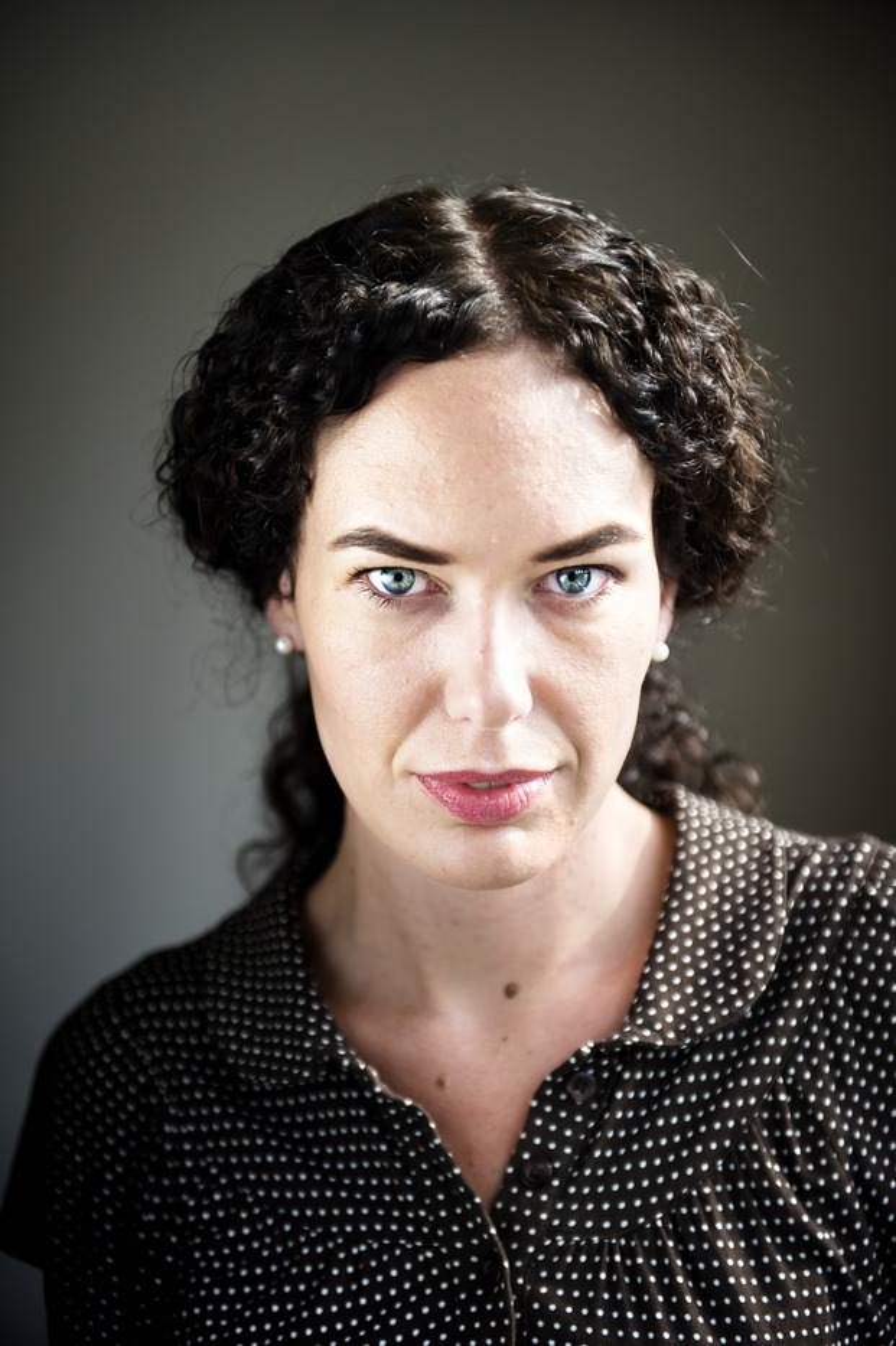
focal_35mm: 70
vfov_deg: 28.9
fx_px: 2616
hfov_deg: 19.4
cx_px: 448
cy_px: 673
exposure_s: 1/640
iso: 200
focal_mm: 70
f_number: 2.8
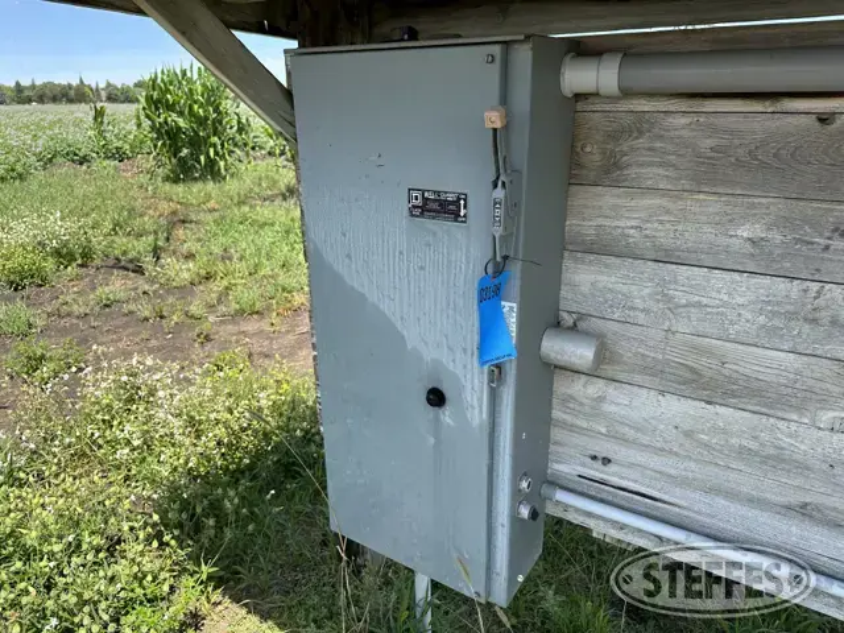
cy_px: 316
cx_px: 422
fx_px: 585
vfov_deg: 56.8
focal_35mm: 24
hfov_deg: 71.6
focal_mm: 6.86
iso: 80
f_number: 1.78
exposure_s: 1/1692
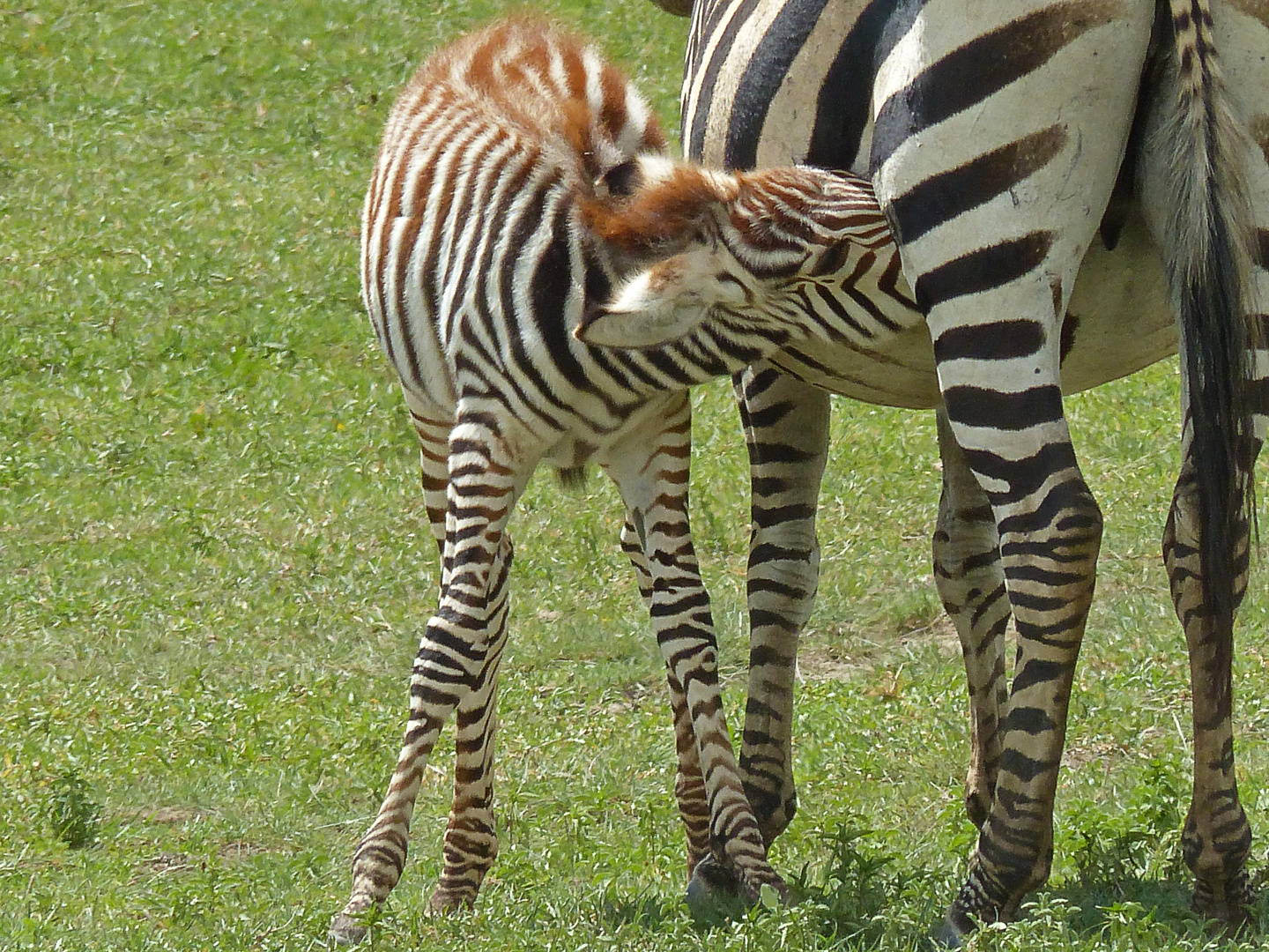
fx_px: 43991
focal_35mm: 1200
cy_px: 476
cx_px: 634
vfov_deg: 1.2
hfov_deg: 1.7
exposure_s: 1/500
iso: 200
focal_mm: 108
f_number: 6.3
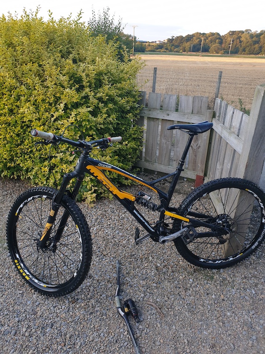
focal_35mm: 26
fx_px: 265
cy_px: 177
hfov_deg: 53.1
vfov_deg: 67.3
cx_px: 132
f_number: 2.4
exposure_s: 1/120
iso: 100
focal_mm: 4.3
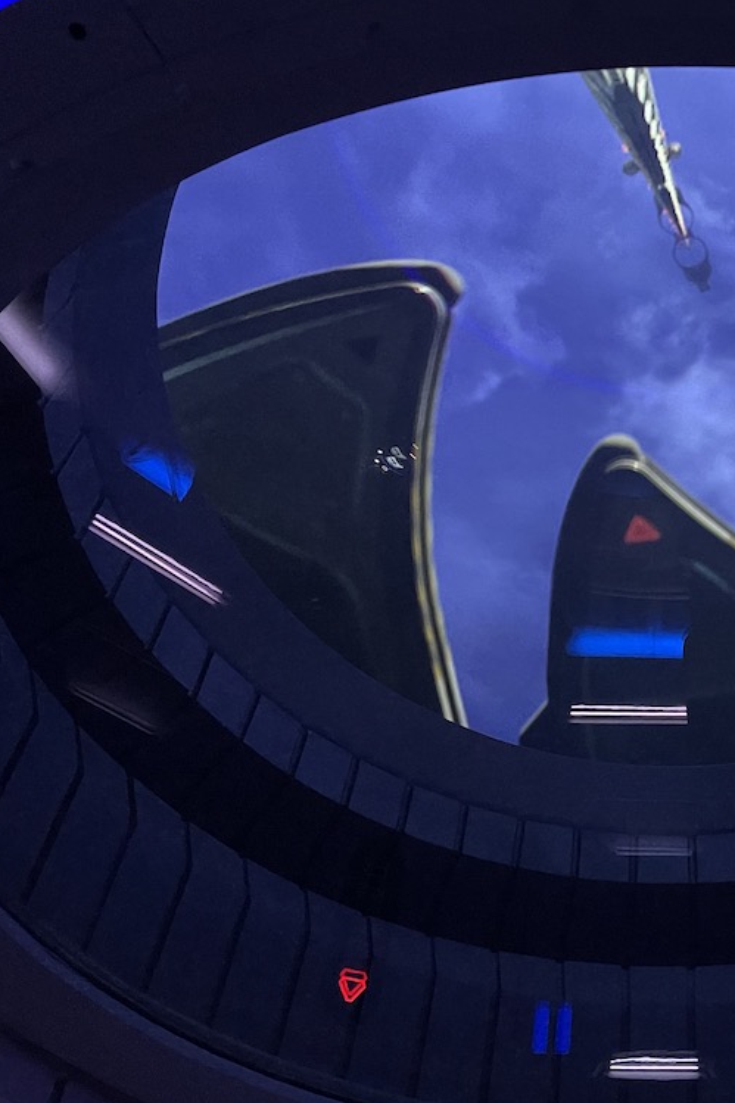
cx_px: 710
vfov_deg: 49.6
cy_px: 560
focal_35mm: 39
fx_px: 1195
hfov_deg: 31.9
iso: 800
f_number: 1.6
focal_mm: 5.1
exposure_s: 1/30
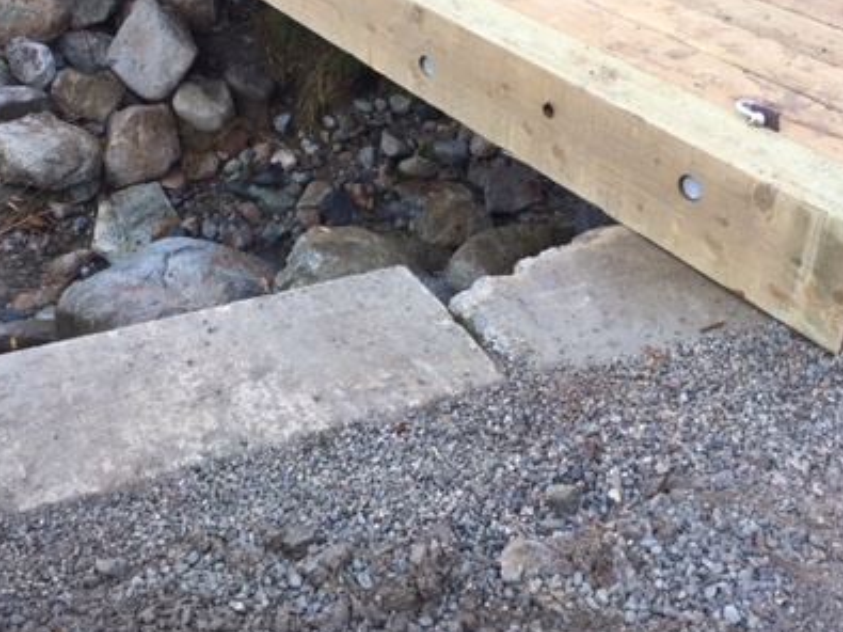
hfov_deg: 40.2
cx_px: 316
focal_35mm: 47
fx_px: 1144
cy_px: 149
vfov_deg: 30.3
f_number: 2.2
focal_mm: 4.15
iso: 40
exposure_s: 1/60
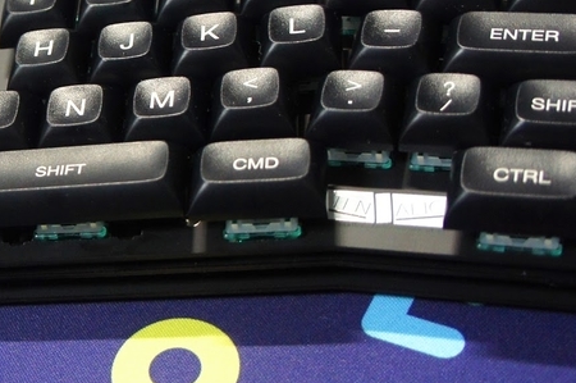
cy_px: 159
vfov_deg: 15.5
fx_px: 1406
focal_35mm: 88
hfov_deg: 21.9
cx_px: -54
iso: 800
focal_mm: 22
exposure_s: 1/40
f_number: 4
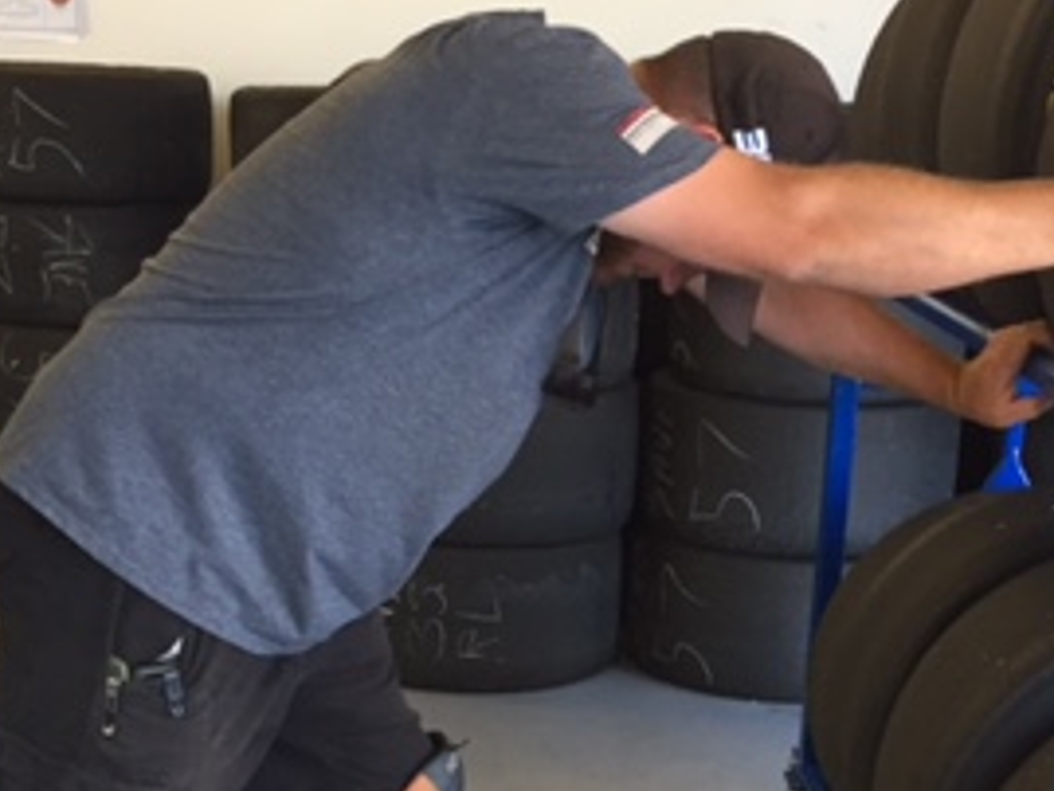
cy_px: 736
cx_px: 513
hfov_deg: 28.1
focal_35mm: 69
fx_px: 2102
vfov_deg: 20.8
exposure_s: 1/30
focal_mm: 4.15
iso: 40
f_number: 2.2
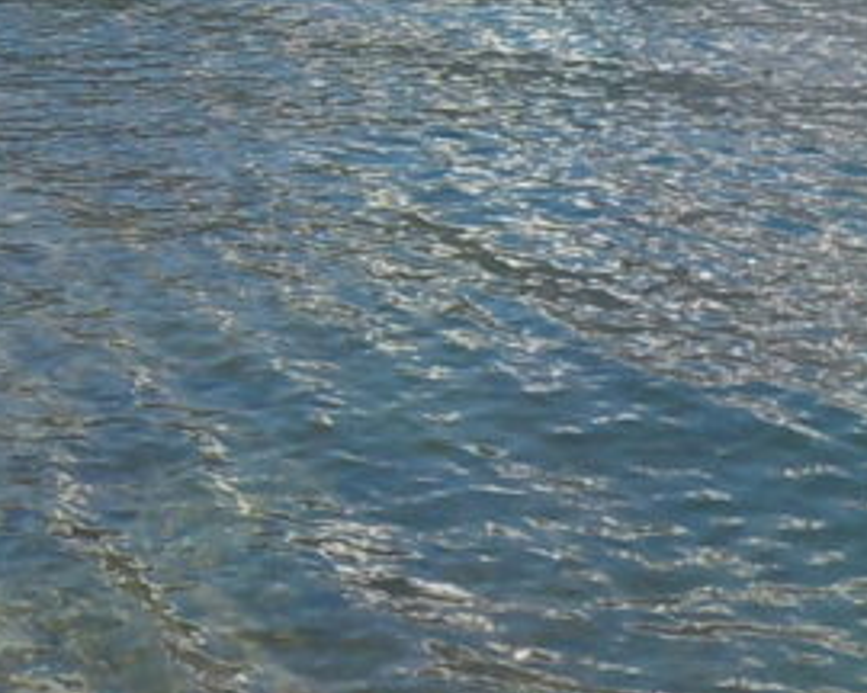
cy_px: -132
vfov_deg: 13.5
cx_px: -328
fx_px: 2848
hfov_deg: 16.2
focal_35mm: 111
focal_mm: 4.1
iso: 125
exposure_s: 1/800
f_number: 3.3
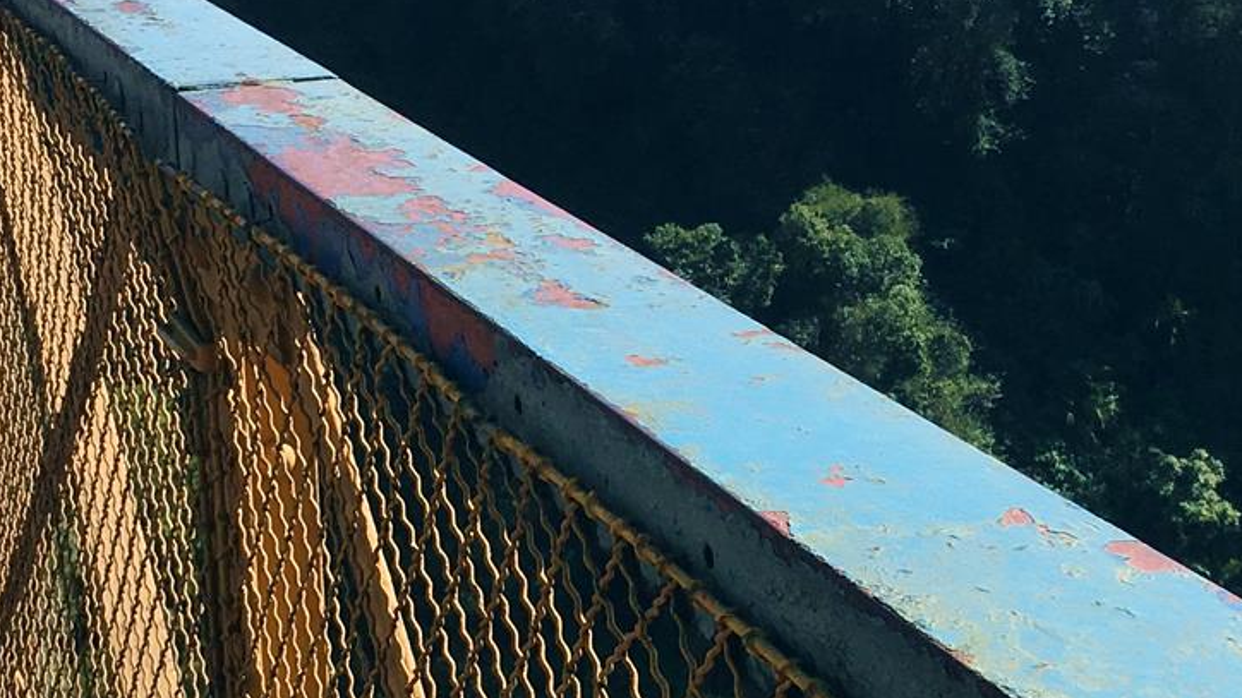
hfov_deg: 24.1
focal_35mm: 88
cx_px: 844
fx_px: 2898
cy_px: 326
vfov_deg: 13.7
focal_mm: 4.15
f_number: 2.2
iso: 25
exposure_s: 1/1221
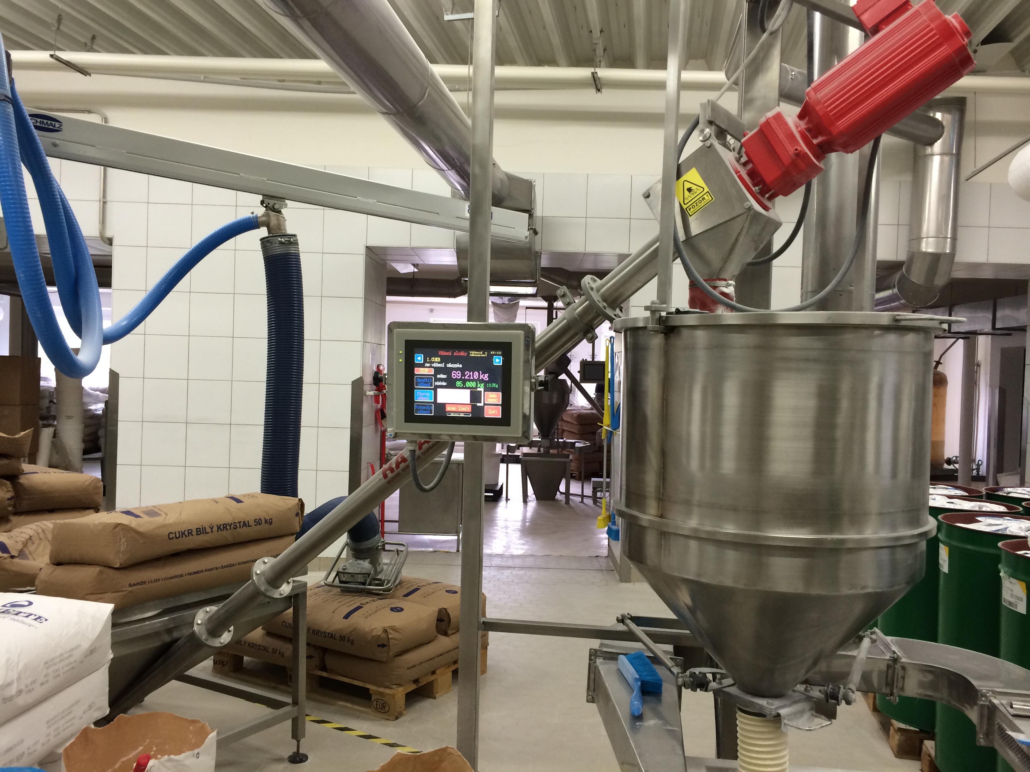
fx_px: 893
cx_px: 515
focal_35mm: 30
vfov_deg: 46.8
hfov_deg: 60.0
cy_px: 386
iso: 80
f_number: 2.2
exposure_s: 1/30
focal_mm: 4.12
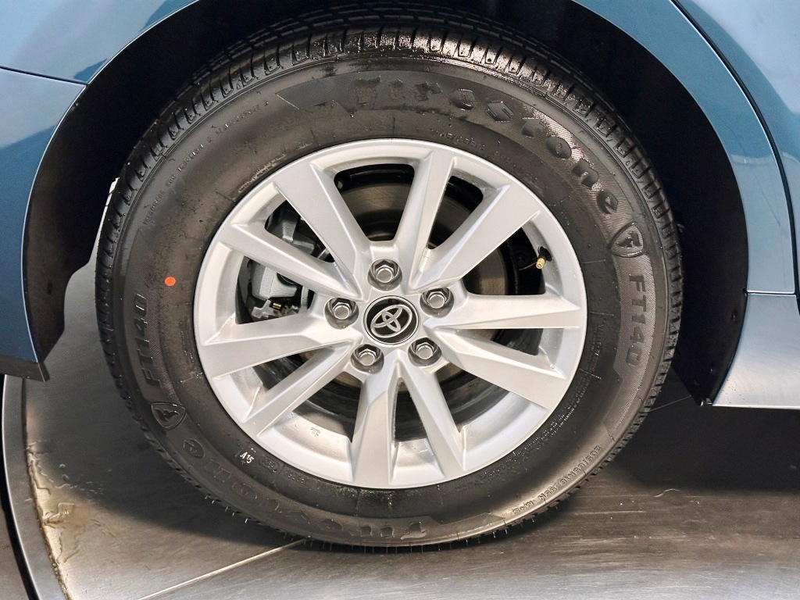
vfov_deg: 30.3
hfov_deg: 39.7
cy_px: 300
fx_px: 1109
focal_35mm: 48
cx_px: 400
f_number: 1.78
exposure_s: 1/40
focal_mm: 6.86
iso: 500
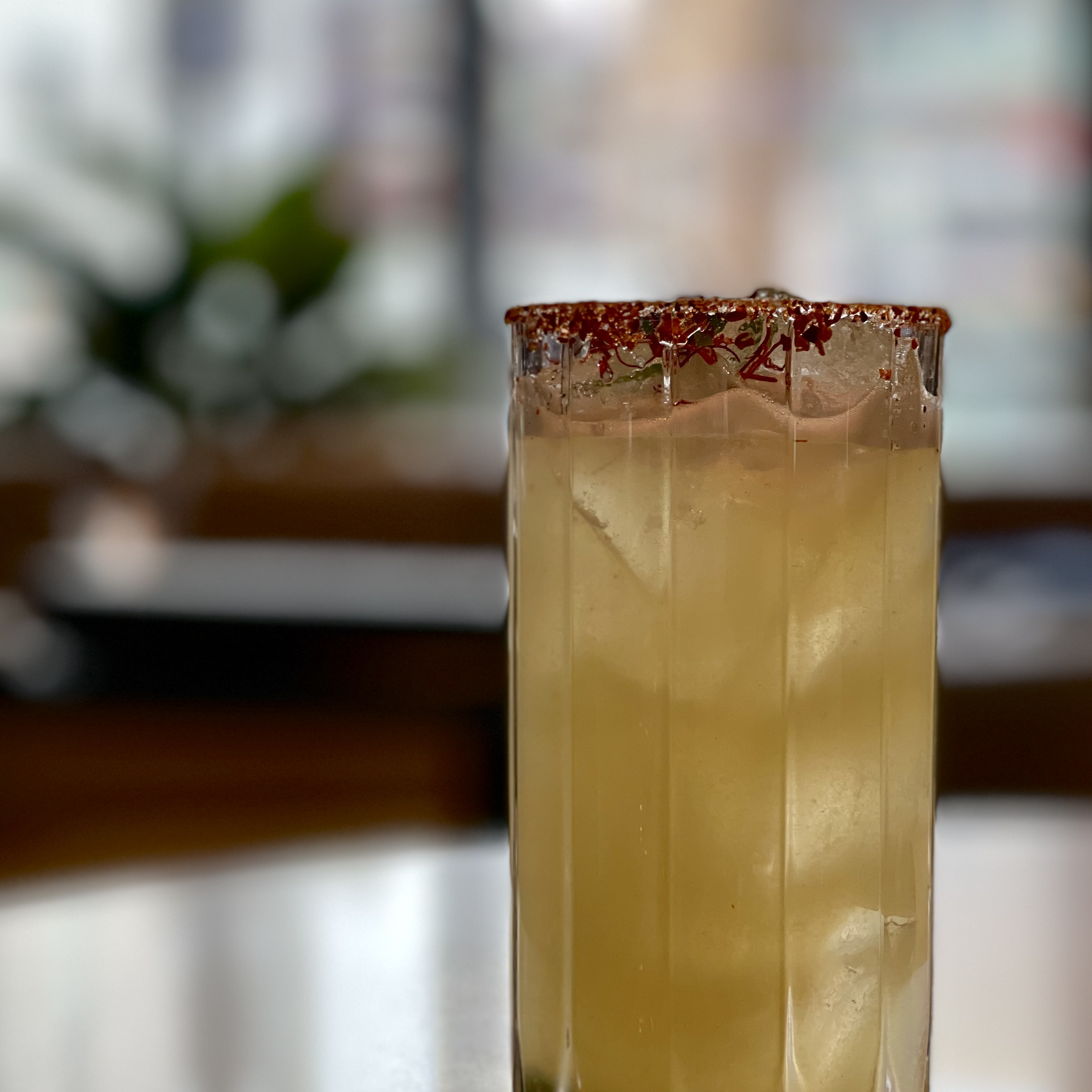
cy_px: 695
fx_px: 2712
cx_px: 544
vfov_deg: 22.7
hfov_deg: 22.8
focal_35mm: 76
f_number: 2.2
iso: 64
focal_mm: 7.5
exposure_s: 1/120
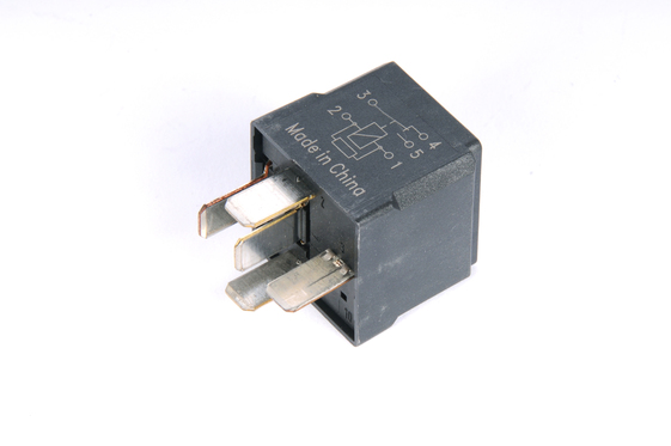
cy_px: 221
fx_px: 6369
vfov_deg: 4.0
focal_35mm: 342
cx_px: 373
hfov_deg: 6.0
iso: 320
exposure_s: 1/200
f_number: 25
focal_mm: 200
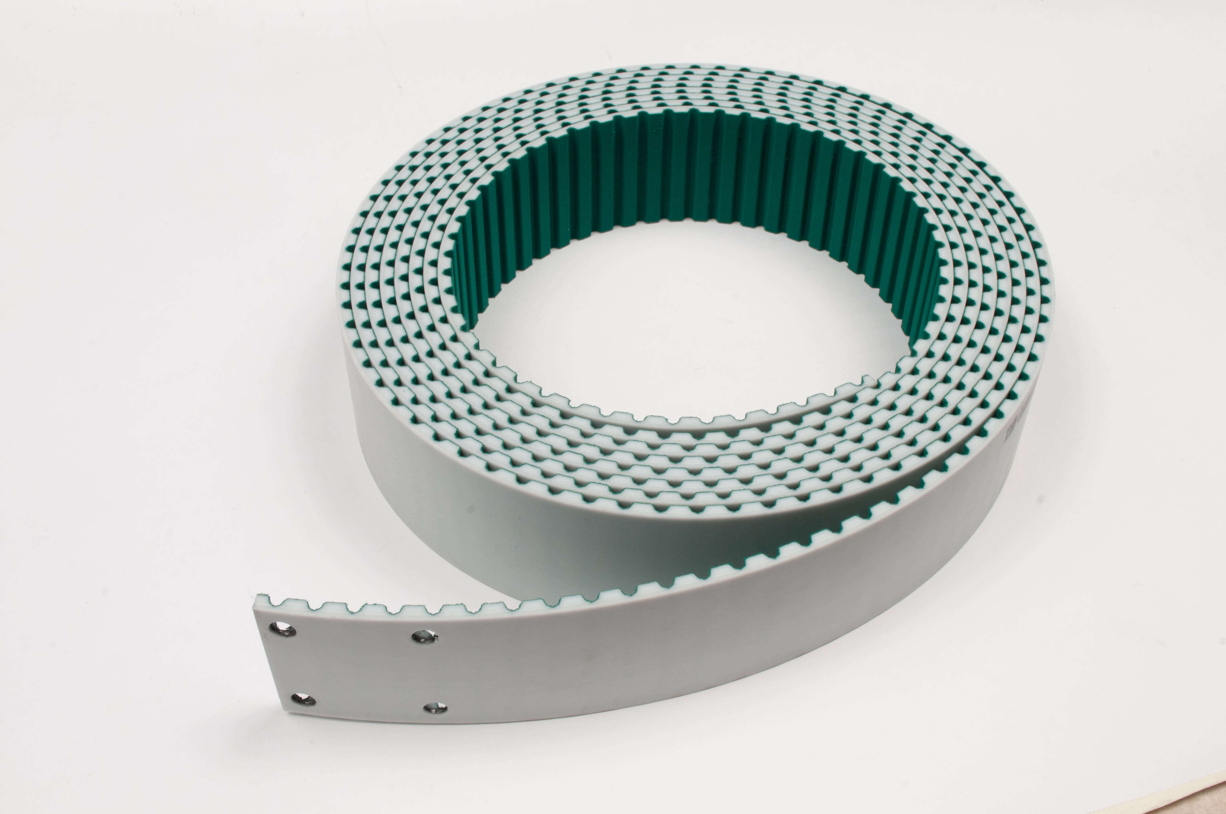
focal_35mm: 39
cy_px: 407
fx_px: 1327
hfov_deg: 49.6
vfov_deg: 34.1
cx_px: 613
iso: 200
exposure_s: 1/80
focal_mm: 26
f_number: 16
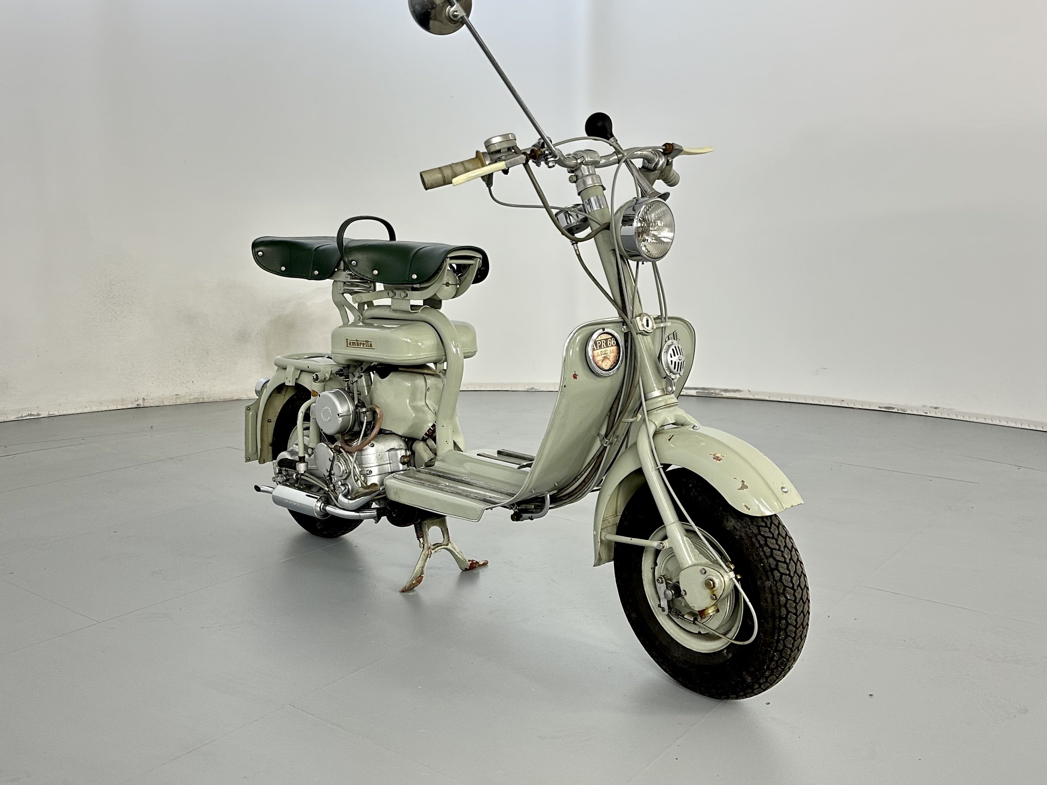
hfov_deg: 71.6
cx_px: 524
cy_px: 392
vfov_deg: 56.8
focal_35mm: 24
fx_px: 726
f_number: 1.78
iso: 200
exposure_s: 1/50
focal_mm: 6.86
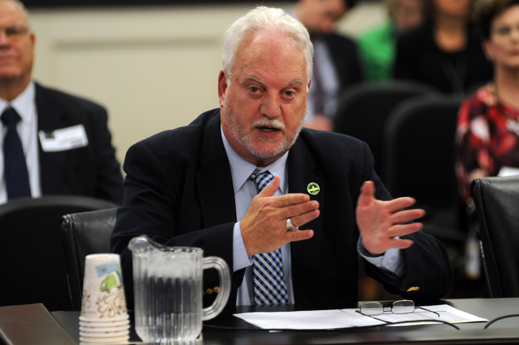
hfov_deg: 8.9
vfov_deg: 5.9
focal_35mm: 232
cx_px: 260
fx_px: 3348
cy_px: 172
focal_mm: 155
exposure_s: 1/100
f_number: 2.8
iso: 500
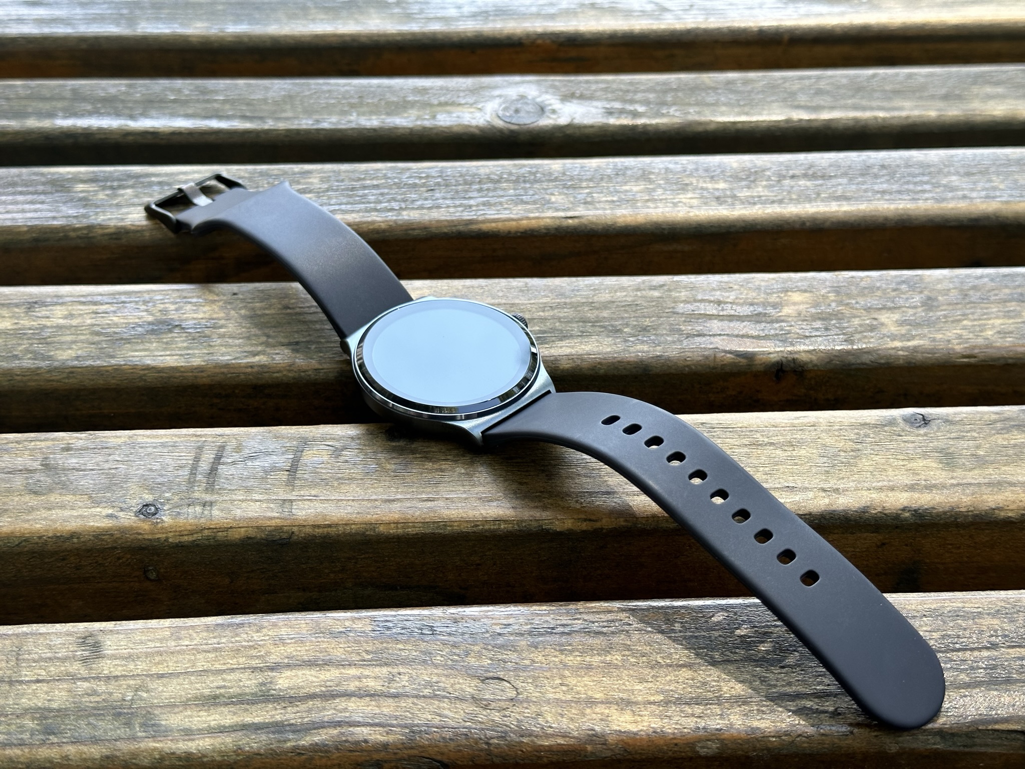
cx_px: 512
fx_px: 1421
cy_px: 384
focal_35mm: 48
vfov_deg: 30.3
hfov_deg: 39.7
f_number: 1.78
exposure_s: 1/372
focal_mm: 6.86
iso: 64
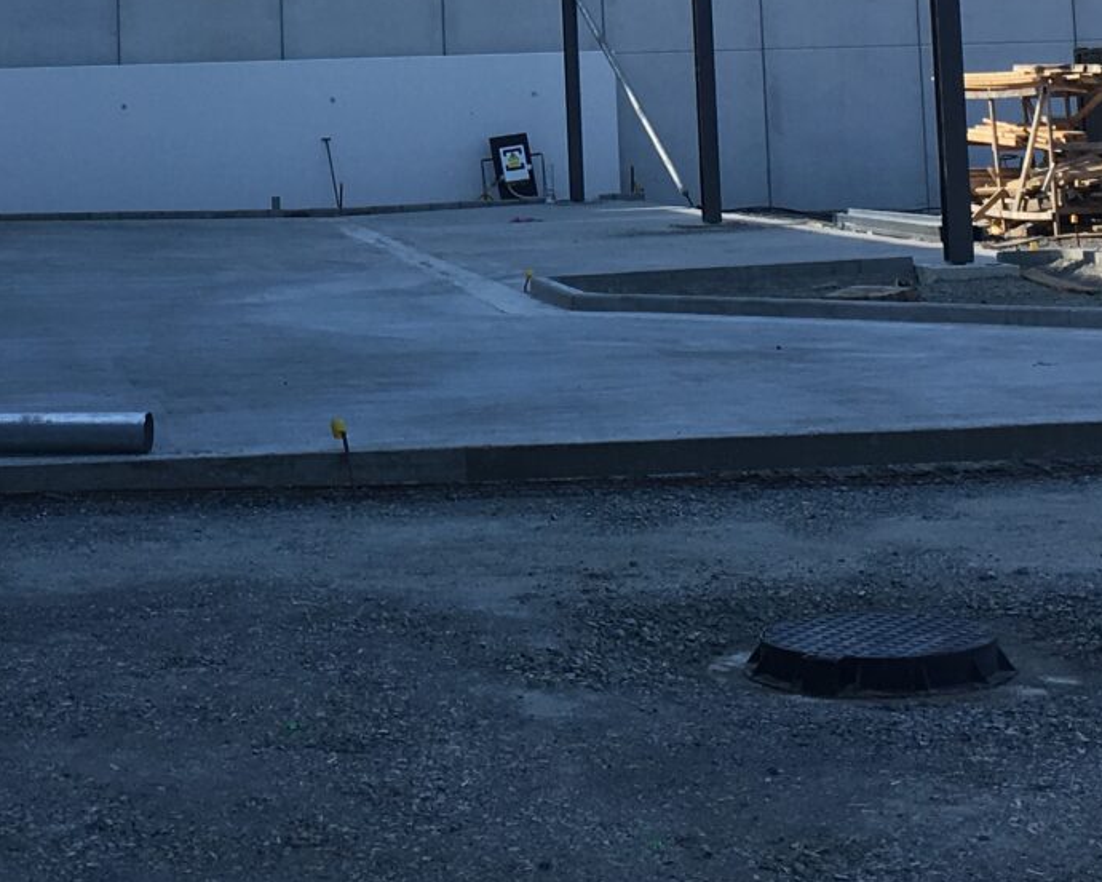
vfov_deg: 17.3
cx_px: 379
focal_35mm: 84
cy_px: -225
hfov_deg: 22.7
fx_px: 2740
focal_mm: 4.15
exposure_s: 1/916
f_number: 2.2
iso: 25
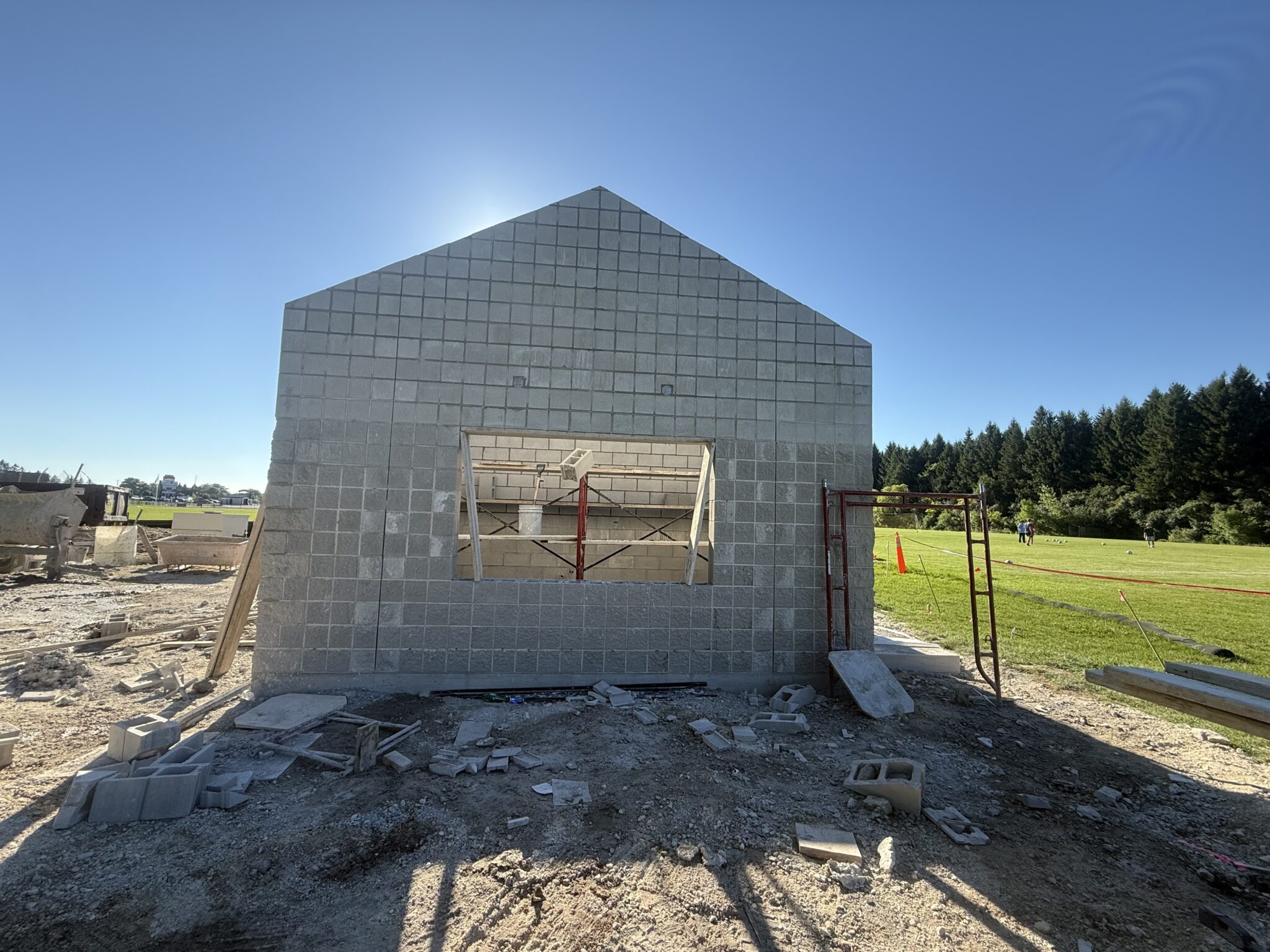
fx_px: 514
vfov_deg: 85.7
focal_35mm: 14
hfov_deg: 102.1
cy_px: 476
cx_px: 635
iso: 64
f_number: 2.2
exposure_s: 1/694
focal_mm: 2.22
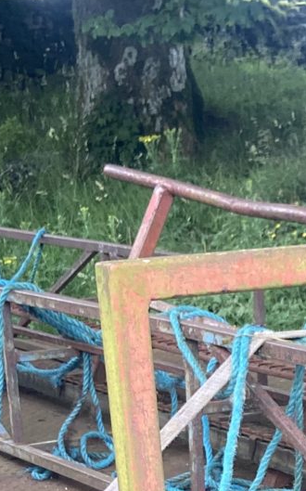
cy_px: 693
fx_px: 1537
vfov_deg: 16.8
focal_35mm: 115
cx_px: 401
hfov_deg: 11.1
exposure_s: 1/72
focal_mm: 3.99
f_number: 1.8
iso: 80
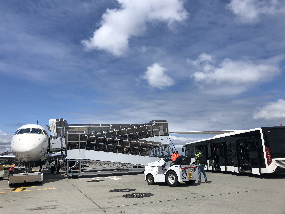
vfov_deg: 49.7
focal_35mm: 28
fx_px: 231
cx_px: 142
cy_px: 107
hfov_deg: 63.4
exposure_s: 1/3745
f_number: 1.8
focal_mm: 3.99
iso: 20
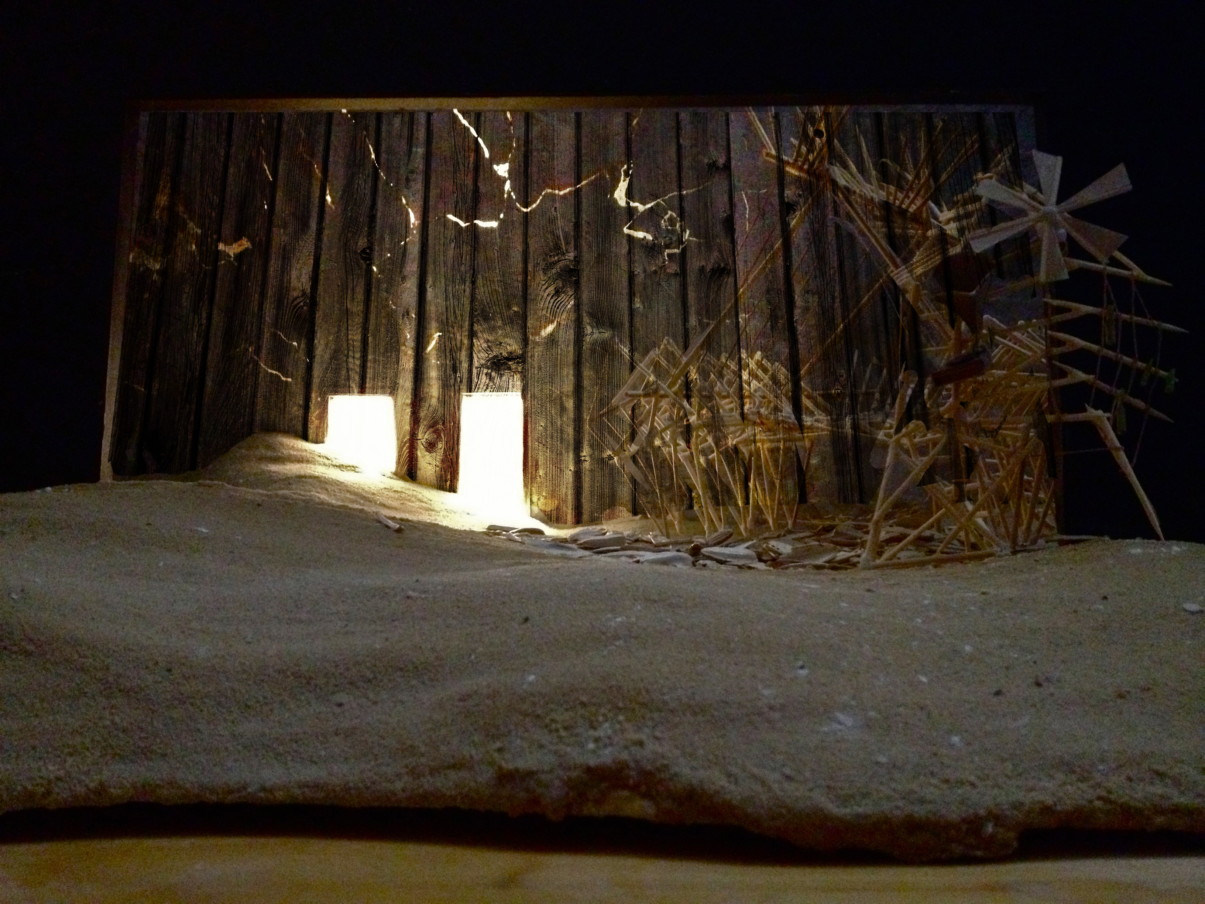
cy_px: 452
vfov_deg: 40.7
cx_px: 602
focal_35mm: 35
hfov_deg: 52.6
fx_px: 1218
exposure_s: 1/15
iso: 800
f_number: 2.4
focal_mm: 4.28
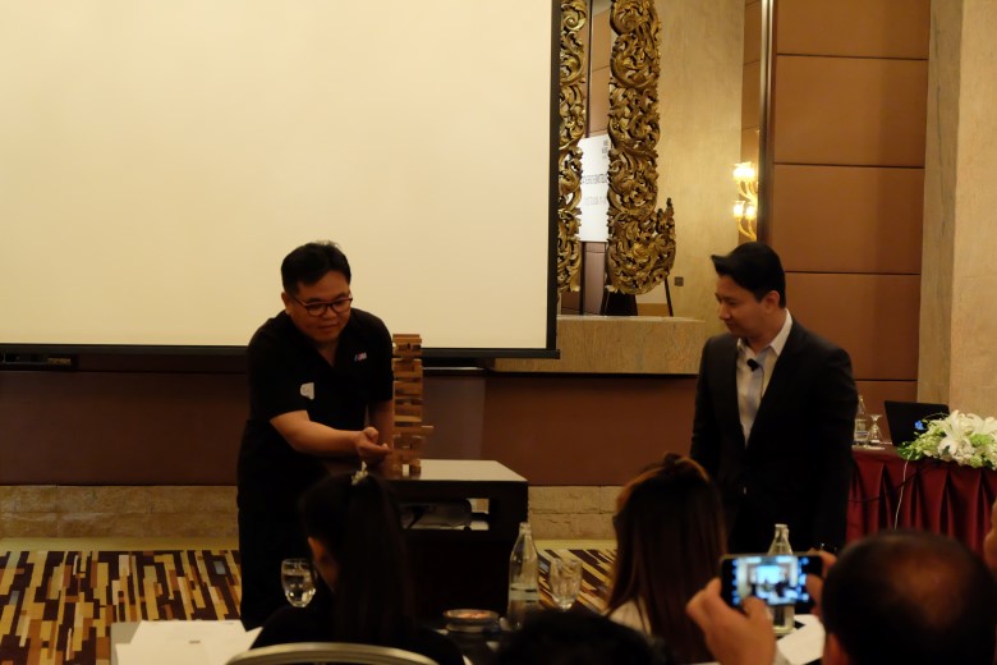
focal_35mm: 75
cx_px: 498
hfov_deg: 27.0
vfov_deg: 18.2
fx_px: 2077
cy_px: 332
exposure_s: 1/75
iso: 6400
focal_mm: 50
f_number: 5.6
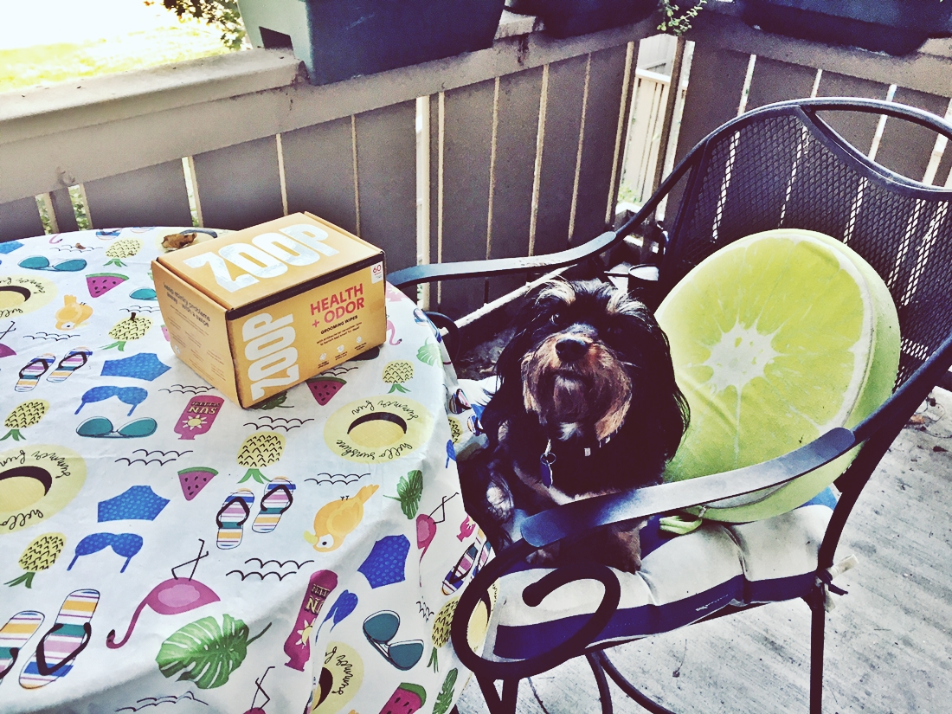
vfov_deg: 48.2
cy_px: 357
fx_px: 798
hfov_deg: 61.7
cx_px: 476
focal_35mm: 29
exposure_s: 1/30
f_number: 2.2
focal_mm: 4.15
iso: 50
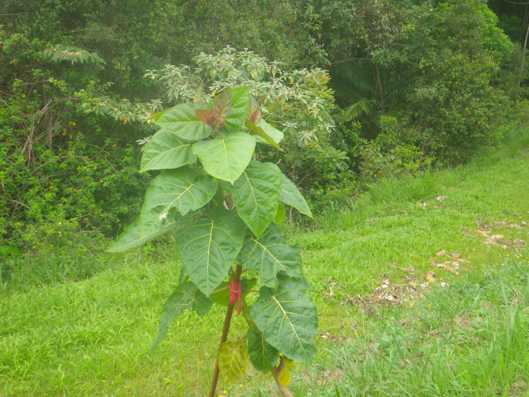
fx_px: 642
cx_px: 264
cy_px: 198
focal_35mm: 42
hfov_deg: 44.8
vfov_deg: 34.3
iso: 64
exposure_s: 1/100
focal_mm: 7.5
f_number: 4.2
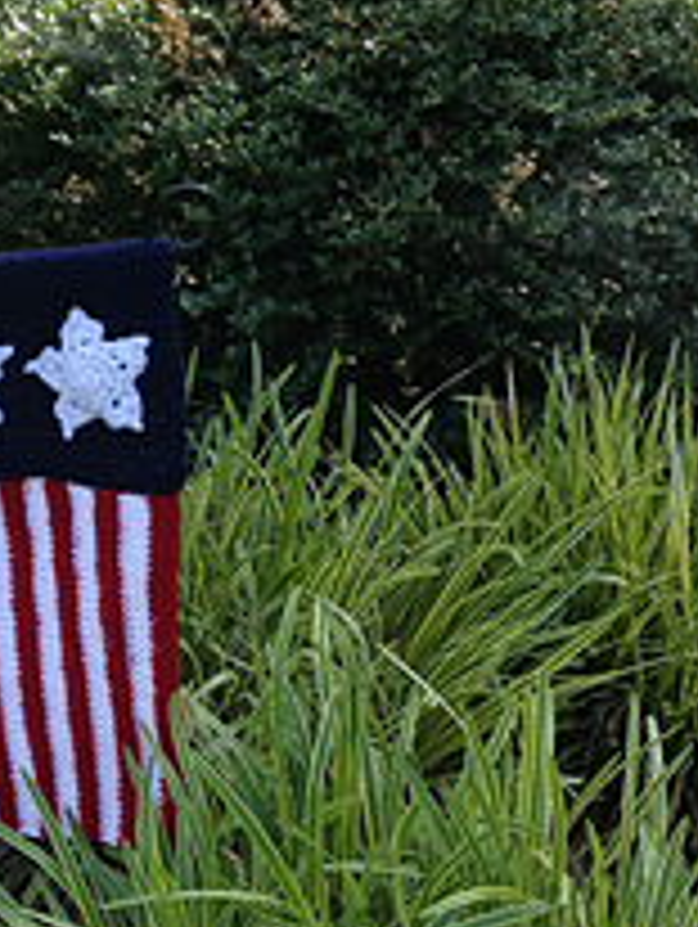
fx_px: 2146
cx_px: 25
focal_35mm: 80
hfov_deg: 18.1
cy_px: 536
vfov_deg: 24.4
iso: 50
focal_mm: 4.12
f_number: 2.4
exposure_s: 1/326
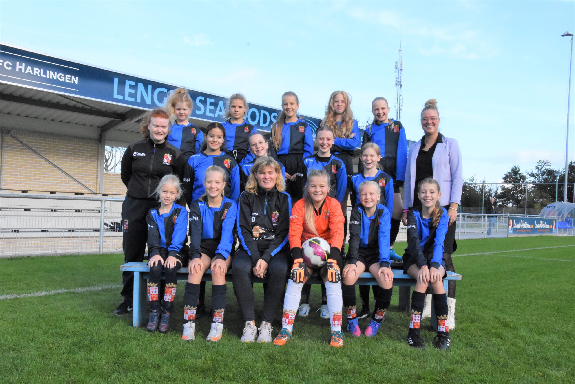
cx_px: 288
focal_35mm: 36
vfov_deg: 36.9
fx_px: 575
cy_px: 192
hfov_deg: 53.1
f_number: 16
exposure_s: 1/1000
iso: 4000
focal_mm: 24
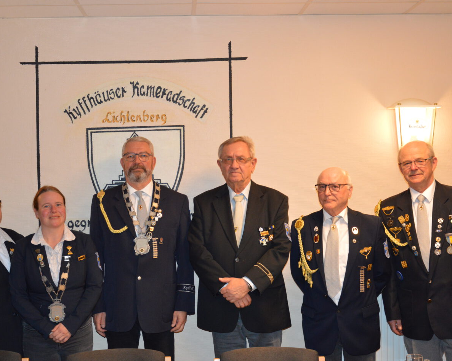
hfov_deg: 36.6
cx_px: 210
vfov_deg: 29.7
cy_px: 177
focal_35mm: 51
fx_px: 682
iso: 900
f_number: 4
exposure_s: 1/60
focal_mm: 28
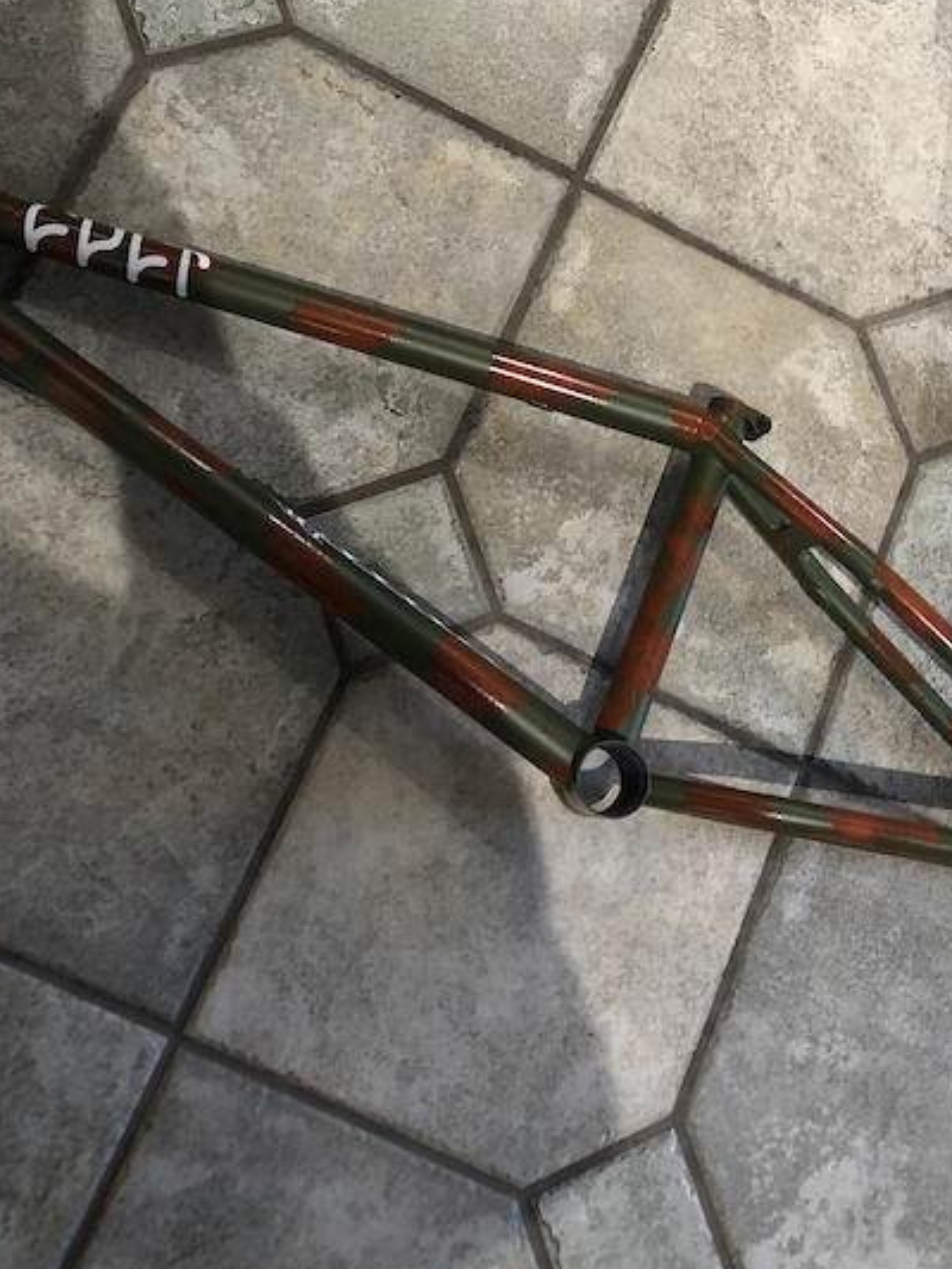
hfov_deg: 34.4
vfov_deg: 43.6
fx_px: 1539
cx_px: 497
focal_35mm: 42
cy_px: 348
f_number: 1.8
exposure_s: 1/15
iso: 100
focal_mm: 3.99
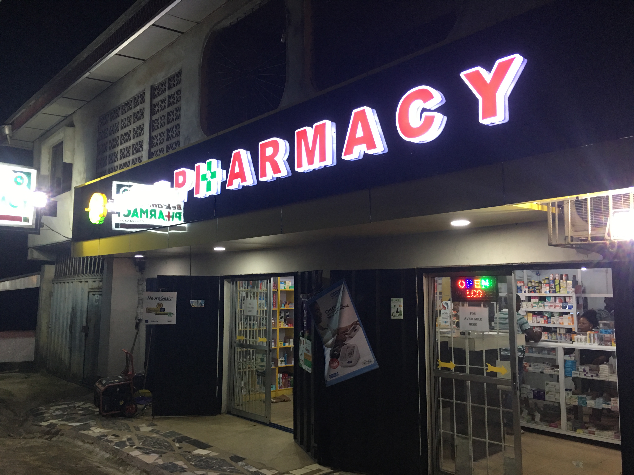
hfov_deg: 61.7
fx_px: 531
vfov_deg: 48.2
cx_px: 317
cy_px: 238
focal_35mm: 29
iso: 80
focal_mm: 4.15
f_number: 2.2
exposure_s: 1/17
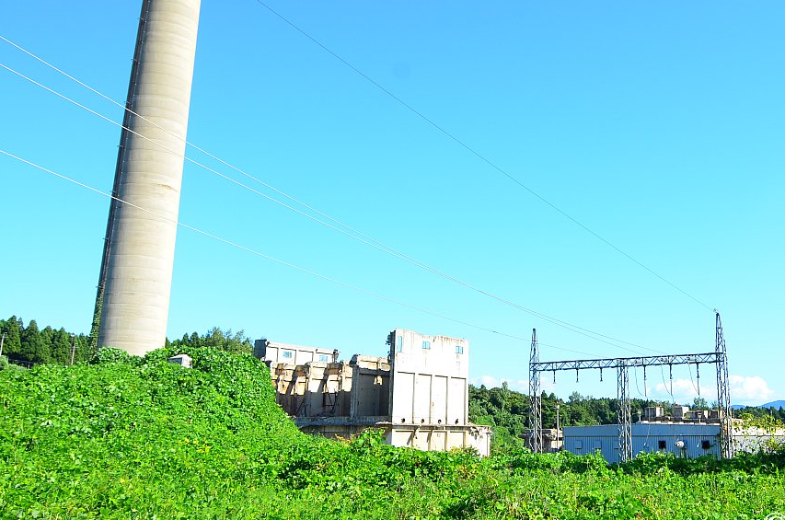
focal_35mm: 38
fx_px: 827
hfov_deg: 49.8
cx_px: 533
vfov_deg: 34.7
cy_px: 184
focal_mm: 18
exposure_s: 1/250
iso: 200
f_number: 8
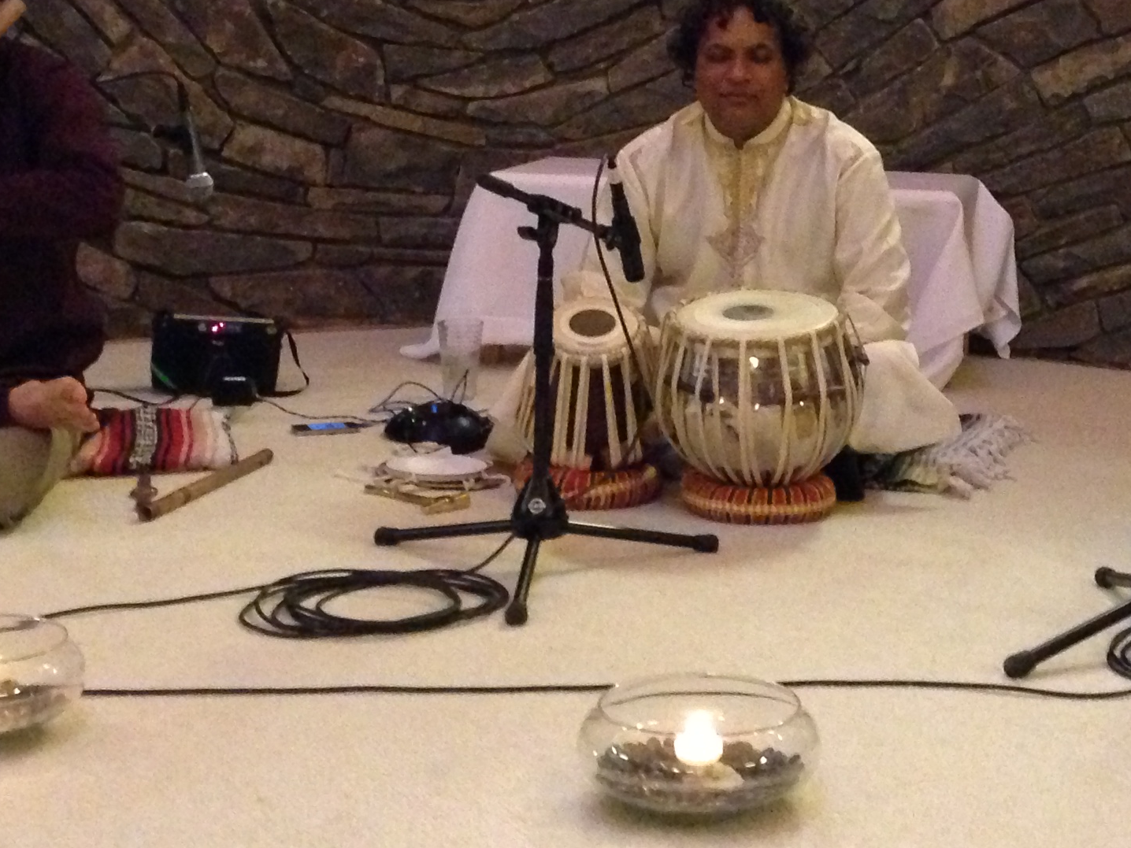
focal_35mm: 75
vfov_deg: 19.1
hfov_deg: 25.8
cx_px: 754
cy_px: 23
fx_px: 2450
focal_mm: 4.13
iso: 800
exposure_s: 1/15
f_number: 2.4
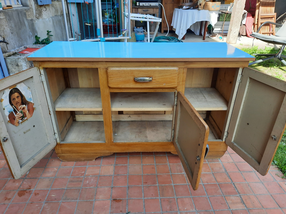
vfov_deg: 54.9
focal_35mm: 25
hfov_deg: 69.4
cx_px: 143
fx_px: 207
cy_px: 107
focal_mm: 4.6
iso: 40
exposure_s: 1/100
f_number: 2
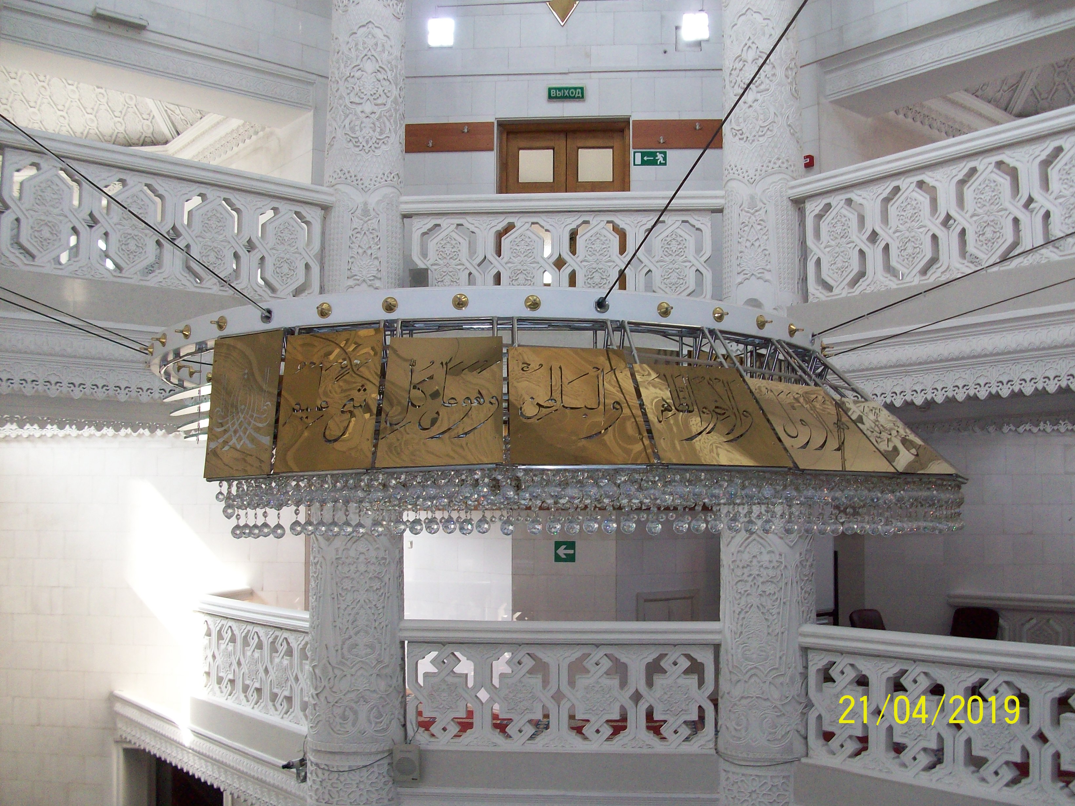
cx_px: 538
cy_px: 403
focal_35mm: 34
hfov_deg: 54.0
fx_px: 1056
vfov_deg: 41.8
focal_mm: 5.7
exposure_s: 1/60.6
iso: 160
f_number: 2.8
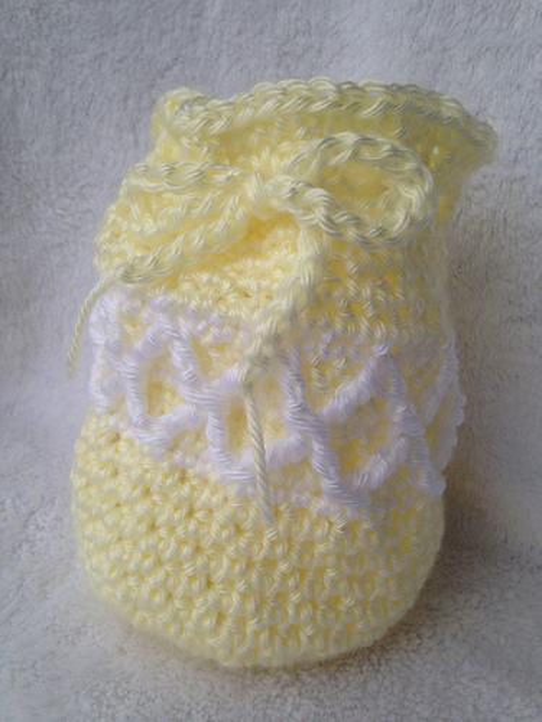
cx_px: 271
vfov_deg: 55.4
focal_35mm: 33
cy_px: 361
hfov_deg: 42.9
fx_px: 689
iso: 64
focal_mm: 4.12
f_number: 2.4
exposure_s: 1/60
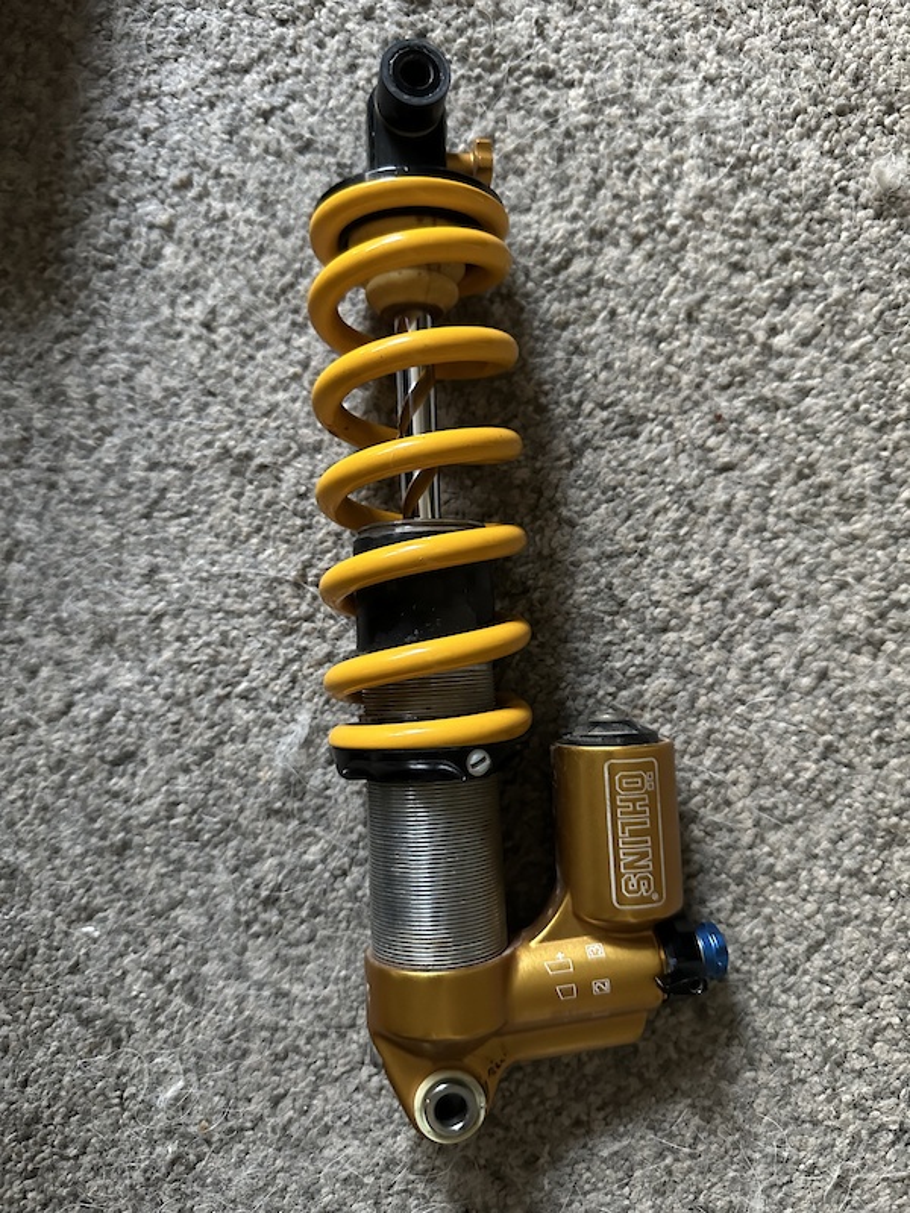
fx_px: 841
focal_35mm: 24
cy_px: 606
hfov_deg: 56.8
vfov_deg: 71.6
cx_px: 455
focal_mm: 6.86
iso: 1000
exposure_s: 1/37
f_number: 1.78
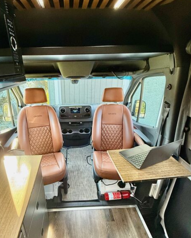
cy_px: 121
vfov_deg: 83.3
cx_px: 74
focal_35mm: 19
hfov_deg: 69.9
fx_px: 134
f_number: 2.2
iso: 320
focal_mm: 2.22
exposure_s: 1/104
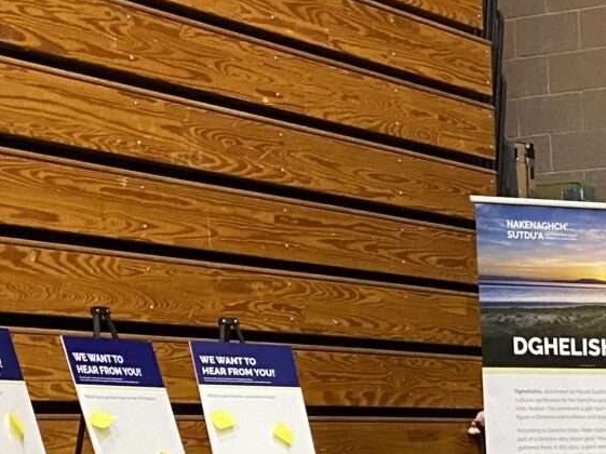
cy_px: 776
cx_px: 776
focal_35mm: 95
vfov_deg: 14.1
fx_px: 1662
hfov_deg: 19.2
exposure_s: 1/60
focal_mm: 4.25
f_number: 1.8
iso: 320
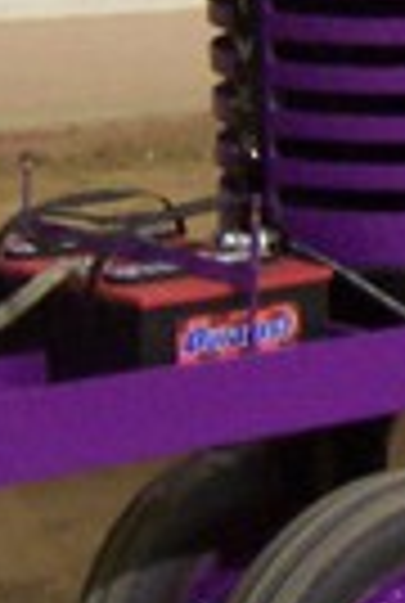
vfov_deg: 10.3
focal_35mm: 197
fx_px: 3307
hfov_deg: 6.7
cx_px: 945
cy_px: 22
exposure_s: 1/30
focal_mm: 5.6
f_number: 2.8
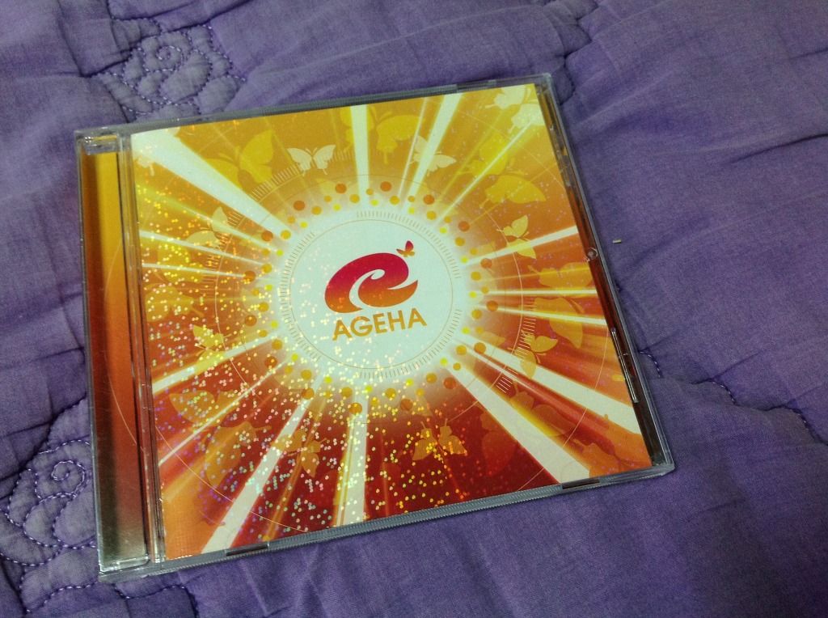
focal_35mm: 35
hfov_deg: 52.7
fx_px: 836
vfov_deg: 40.6
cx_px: 414
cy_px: 309
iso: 160
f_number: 2.4
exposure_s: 1/15
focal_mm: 4.28
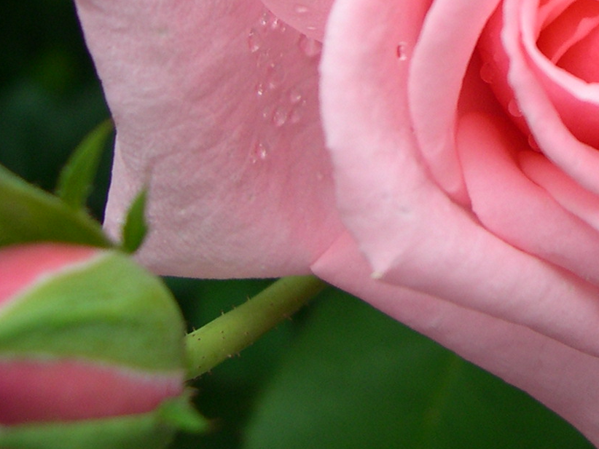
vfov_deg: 13.8
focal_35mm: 105
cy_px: -34
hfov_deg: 18.1
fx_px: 1817
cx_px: 634
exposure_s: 1/115
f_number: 2.8
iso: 100
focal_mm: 8
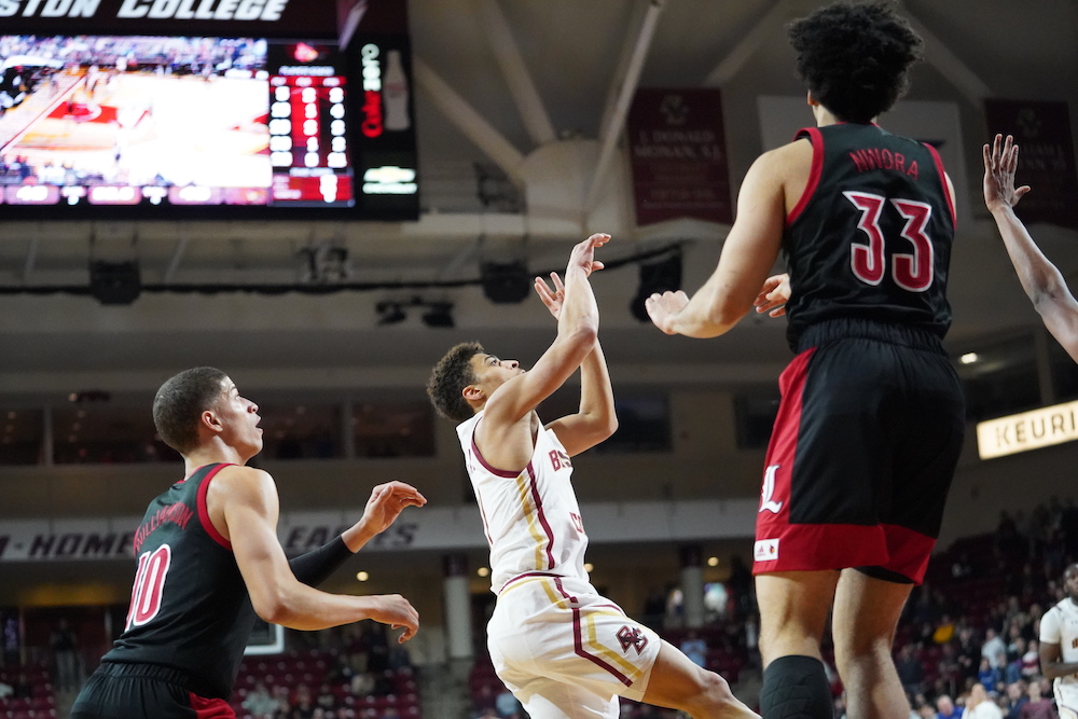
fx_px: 2096
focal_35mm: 70
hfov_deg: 28.8
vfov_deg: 19.5
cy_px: 360
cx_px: 539
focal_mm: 70
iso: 12800
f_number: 2.8
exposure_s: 1/2500
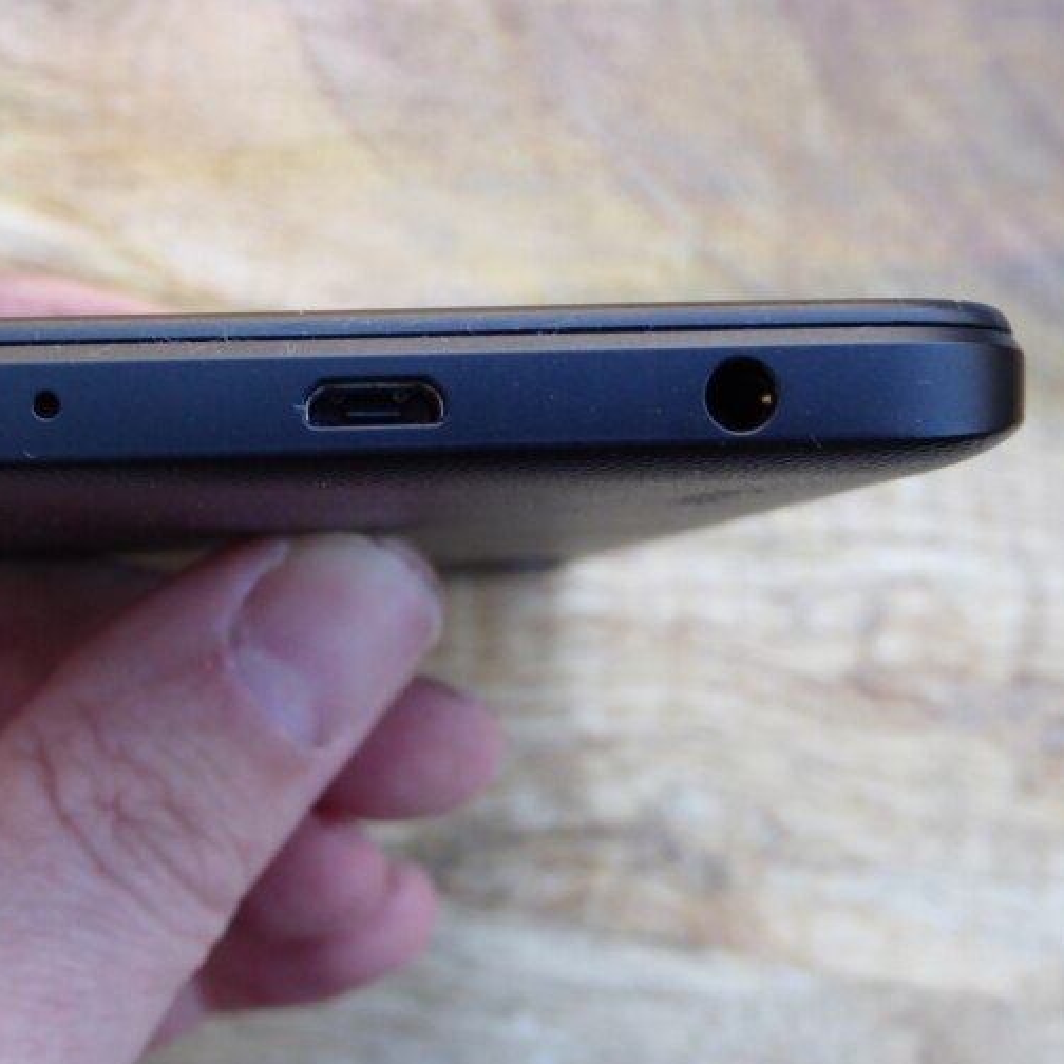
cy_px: 505
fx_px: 2295
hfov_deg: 26.0
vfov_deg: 26.1
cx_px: 418
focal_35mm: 66
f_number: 4
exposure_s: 1/60
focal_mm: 8.4
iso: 400
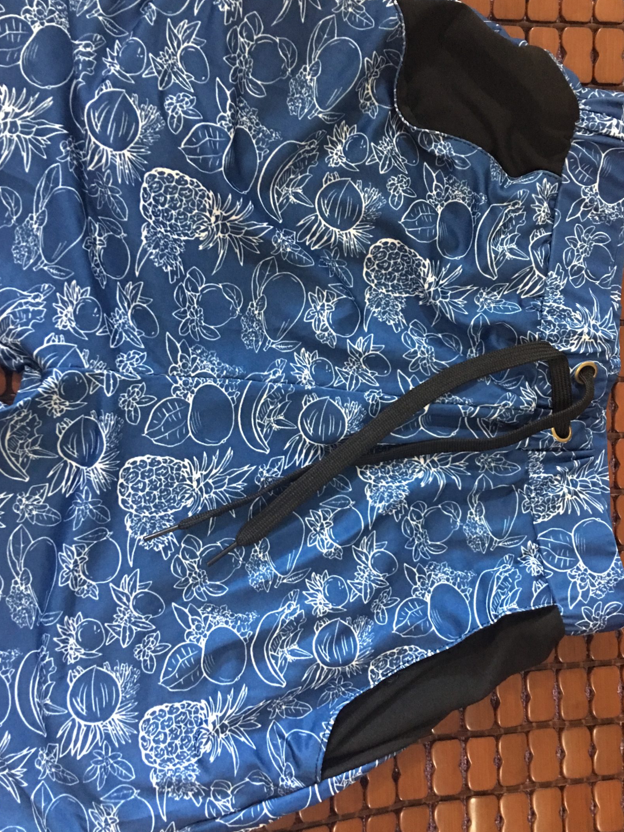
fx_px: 841
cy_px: 402
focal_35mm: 35
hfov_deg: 40.6
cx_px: 347
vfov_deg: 52.6
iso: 160
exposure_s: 1/8
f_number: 2.2
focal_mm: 4.15
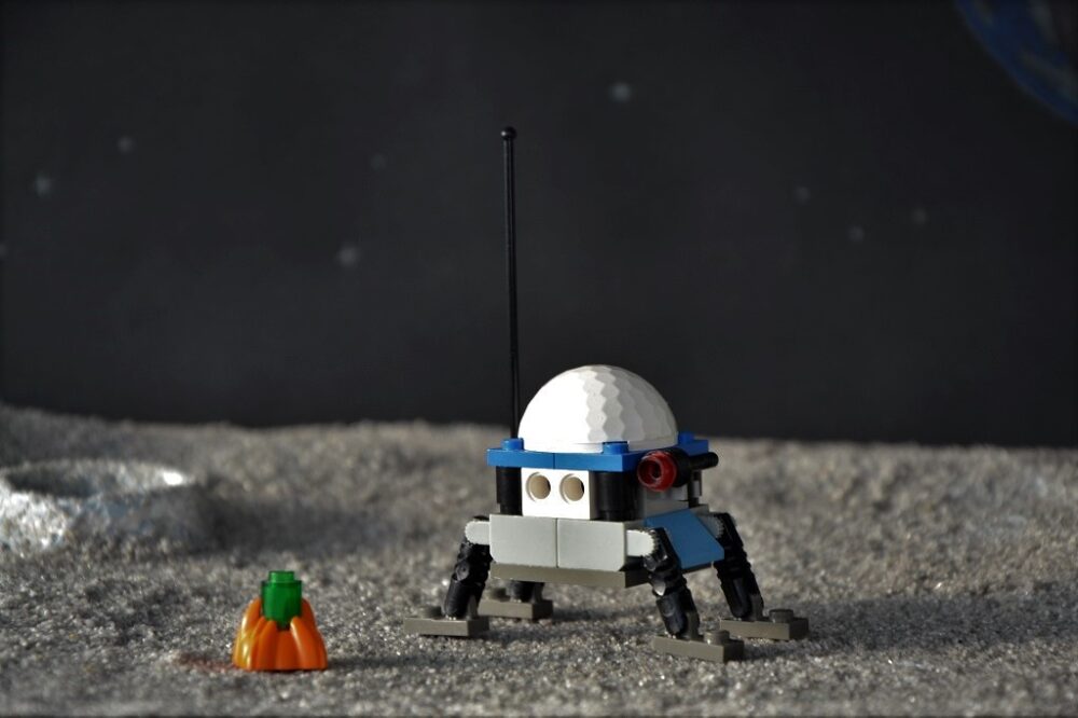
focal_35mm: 158
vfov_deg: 8.7
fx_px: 4714
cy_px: 359
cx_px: 539
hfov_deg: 13.0
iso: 400
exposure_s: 1/60
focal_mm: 105
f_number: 7.1
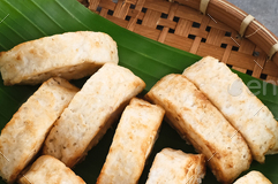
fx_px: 1003
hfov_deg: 15.8
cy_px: 141
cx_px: 103
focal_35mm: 130
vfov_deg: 10.5
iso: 320
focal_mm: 35
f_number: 10
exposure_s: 1/100
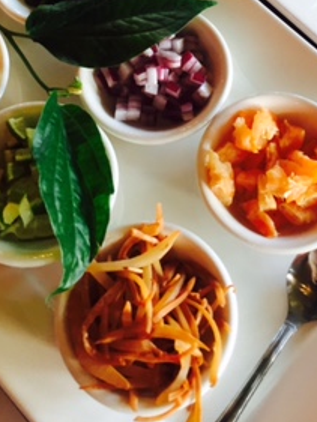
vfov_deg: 27.8
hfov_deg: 22.3
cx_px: 165
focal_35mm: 66
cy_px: 6
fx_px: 805
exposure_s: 1/30
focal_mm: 4.15
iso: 64
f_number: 2.2
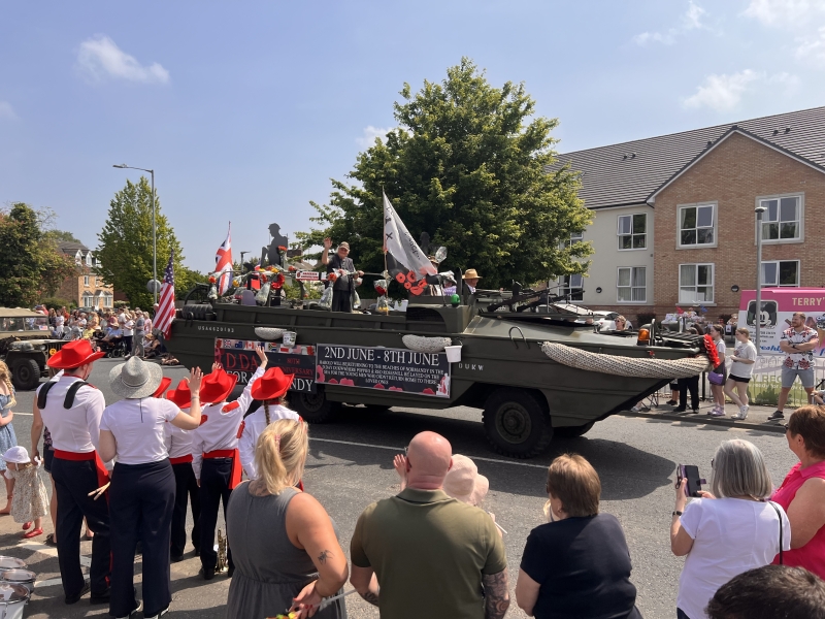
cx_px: 412
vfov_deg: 53.1
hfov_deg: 67.3
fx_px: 620
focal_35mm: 26
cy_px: 310
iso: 50
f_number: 1.5
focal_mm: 5.7
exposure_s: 1/3831
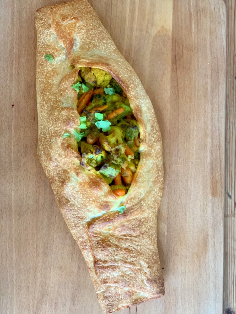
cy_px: 157
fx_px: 473
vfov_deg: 36.8
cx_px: 118
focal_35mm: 52
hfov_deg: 28.0
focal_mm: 6
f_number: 2.4
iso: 400
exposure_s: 1/46
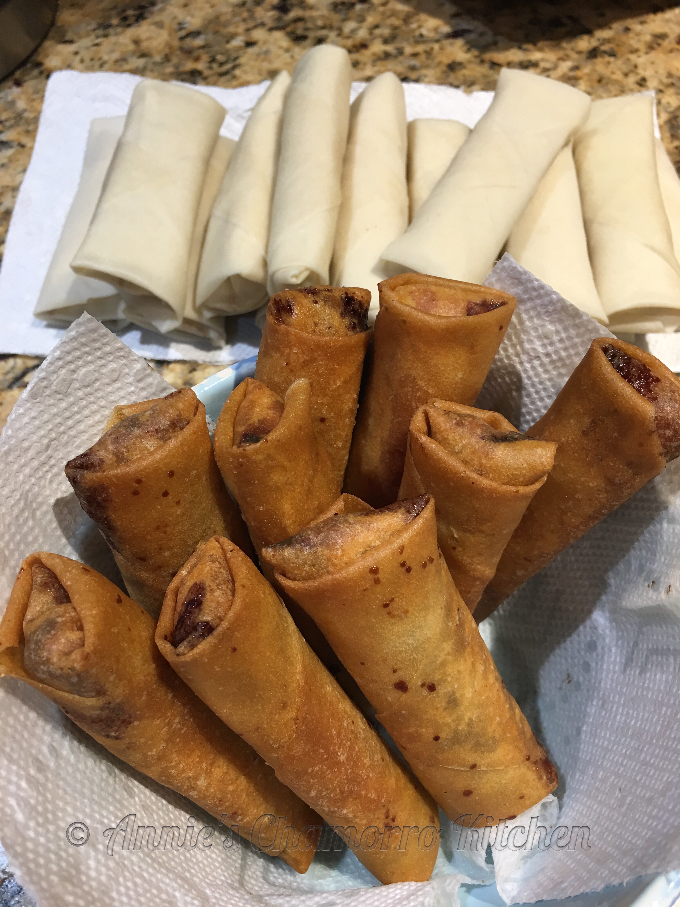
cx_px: 340
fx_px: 760
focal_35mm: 29
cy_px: 454
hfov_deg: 48.2
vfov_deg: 61.7
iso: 25
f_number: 2.2
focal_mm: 4.15
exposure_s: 1/15
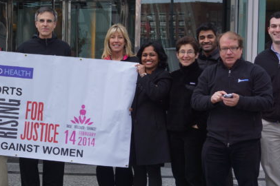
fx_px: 785
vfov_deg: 13.5
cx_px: -37
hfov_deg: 19.3
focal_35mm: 101
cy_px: 91
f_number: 6.3
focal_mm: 27
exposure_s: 1/125
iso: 100
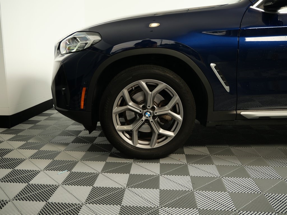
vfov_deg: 41.8
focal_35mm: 34
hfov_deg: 54.0
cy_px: 108
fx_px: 282
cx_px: 144
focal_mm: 17
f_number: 3.8
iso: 200
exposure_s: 1/200
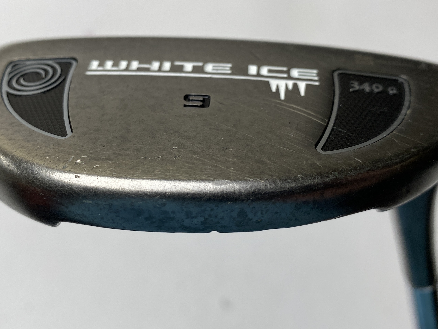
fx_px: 519
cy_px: 146
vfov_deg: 35.1
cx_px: 198
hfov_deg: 45.7
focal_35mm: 41
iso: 32
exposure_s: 1/374
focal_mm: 4.25
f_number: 1.8
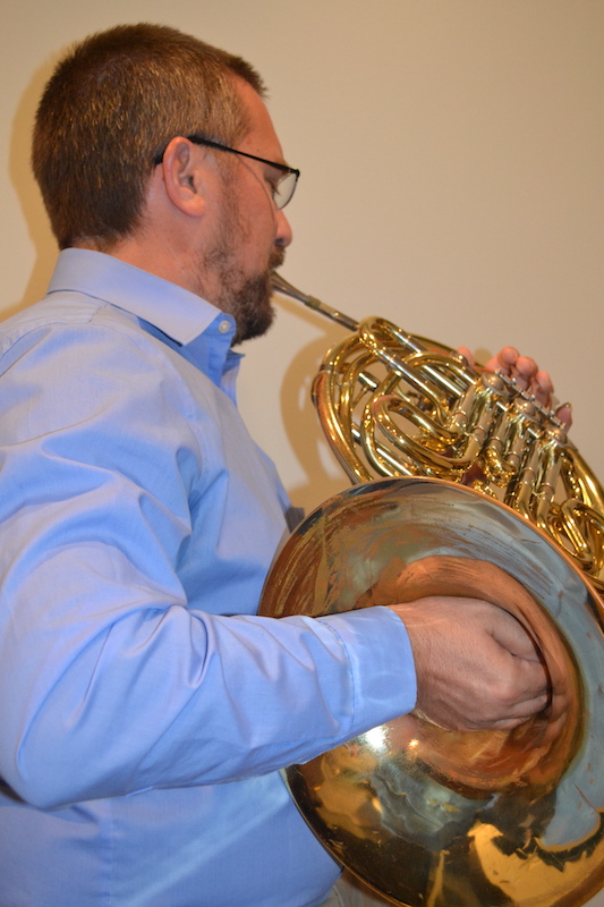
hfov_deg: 29.9
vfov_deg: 43.6
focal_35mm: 45
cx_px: 302
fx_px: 1133
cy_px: 454
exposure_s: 1/60
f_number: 4.5
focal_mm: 30
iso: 1800
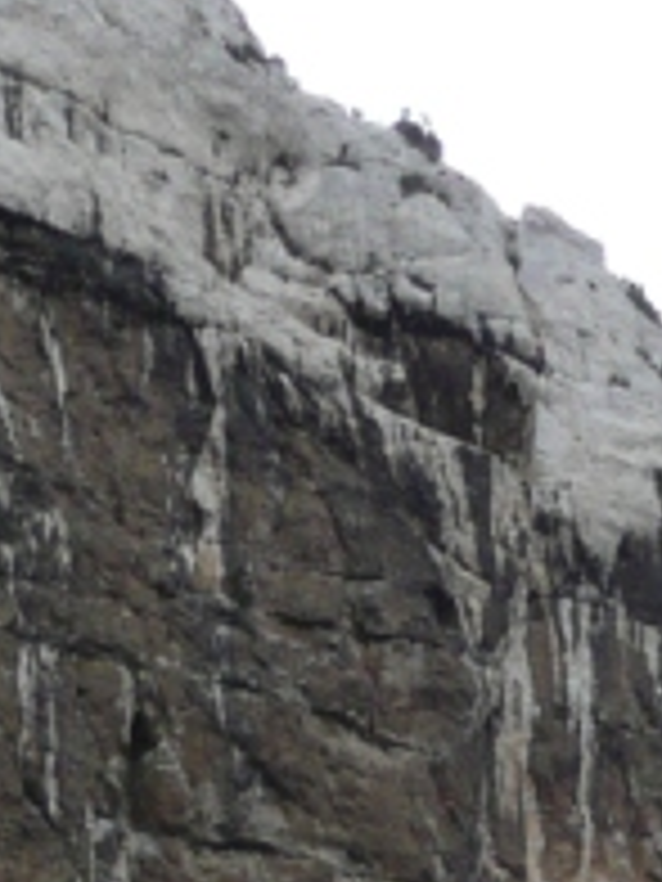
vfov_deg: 7.9
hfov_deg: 6.3
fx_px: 5992
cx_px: 608
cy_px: 1958
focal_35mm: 235
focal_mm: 7.3
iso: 100
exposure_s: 1/200
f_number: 4.1
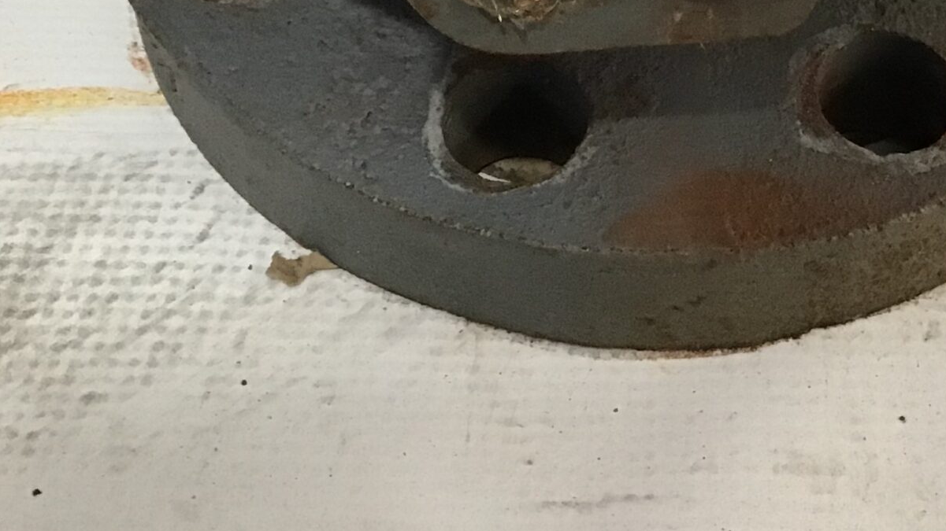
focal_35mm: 72
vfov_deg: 15.7
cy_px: -207
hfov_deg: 29.0
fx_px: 1806
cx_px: 679
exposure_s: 1/30
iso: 160
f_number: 2.4
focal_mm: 3.3
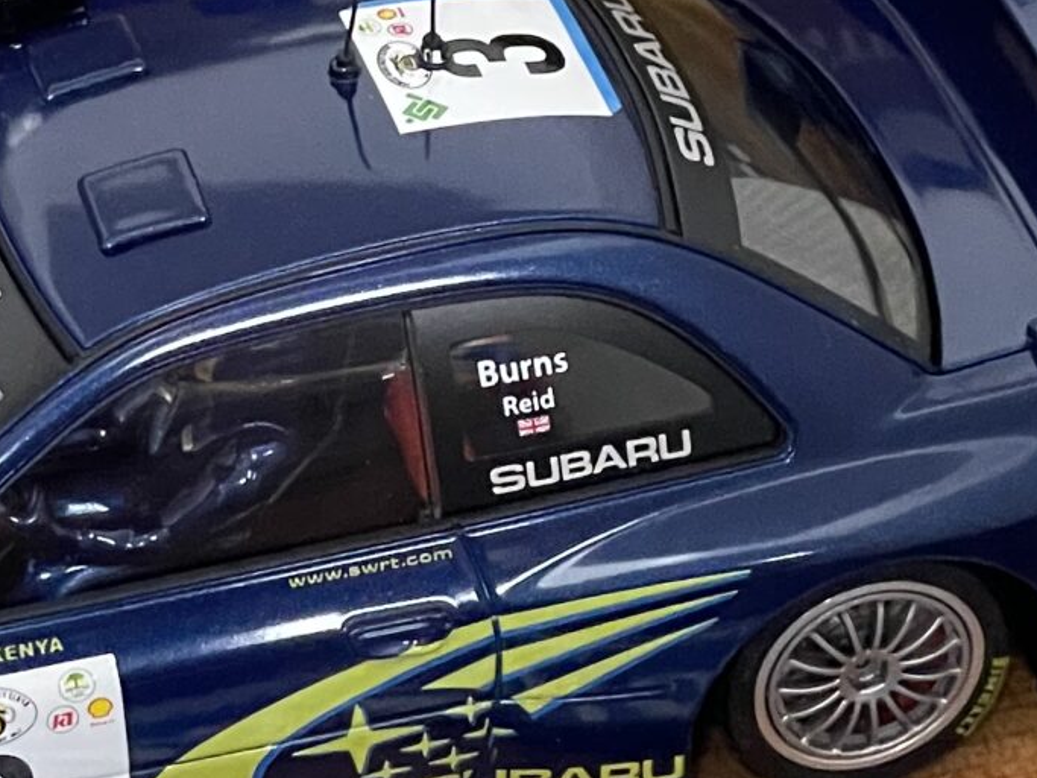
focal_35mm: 195
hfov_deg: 10.1
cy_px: 577
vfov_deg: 7.6
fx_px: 5841
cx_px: 82
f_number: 2
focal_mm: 6
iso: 640
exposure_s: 1/40
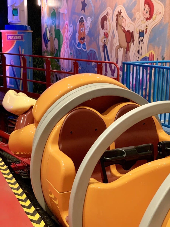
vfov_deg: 36.8
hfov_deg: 28.0
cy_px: 114
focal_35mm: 52
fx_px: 340
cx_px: 85
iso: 640
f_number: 2.4
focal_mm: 6
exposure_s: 1/30
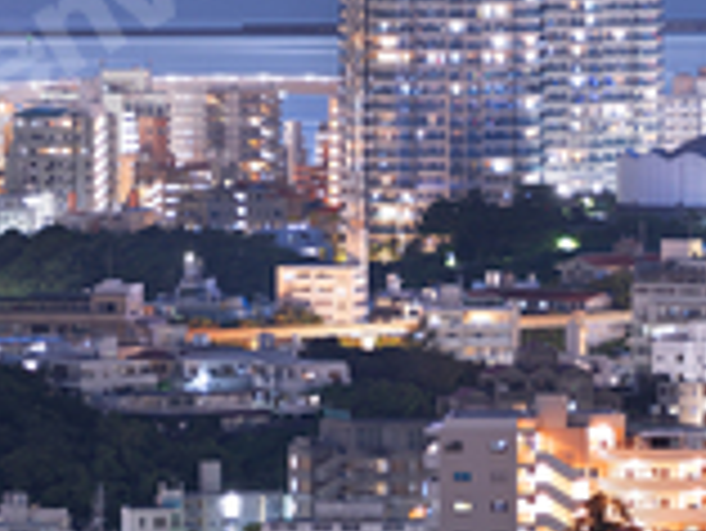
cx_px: 769
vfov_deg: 2.4
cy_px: 205
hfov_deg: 3.2
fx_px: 12716
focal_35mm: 623
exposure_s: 30
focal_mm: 173
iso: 100
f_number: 5.6
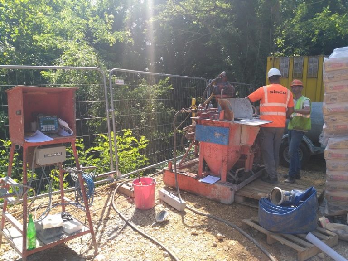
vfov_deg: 49.7
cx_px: 174
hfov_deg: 63.4
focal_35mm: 28
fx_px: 281
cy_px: 130
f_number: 2
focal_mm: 2.96
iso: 100
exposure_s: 1/339
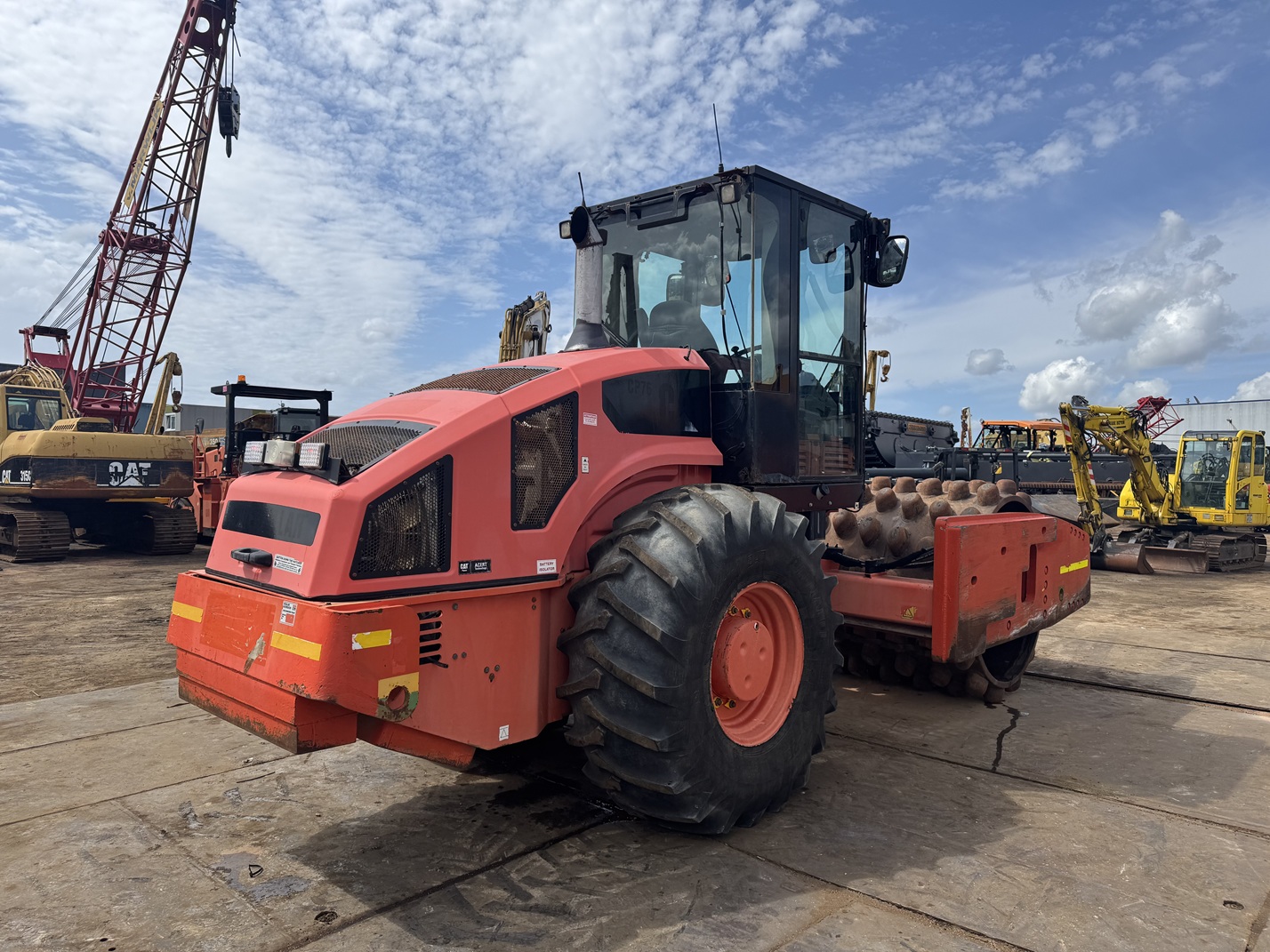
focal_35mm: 24
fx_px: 881
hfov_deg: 71.6
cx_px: 635
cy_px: 476
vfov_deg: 56.8
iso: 80
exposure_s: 1/5814
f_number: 1.78
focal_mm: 6.76
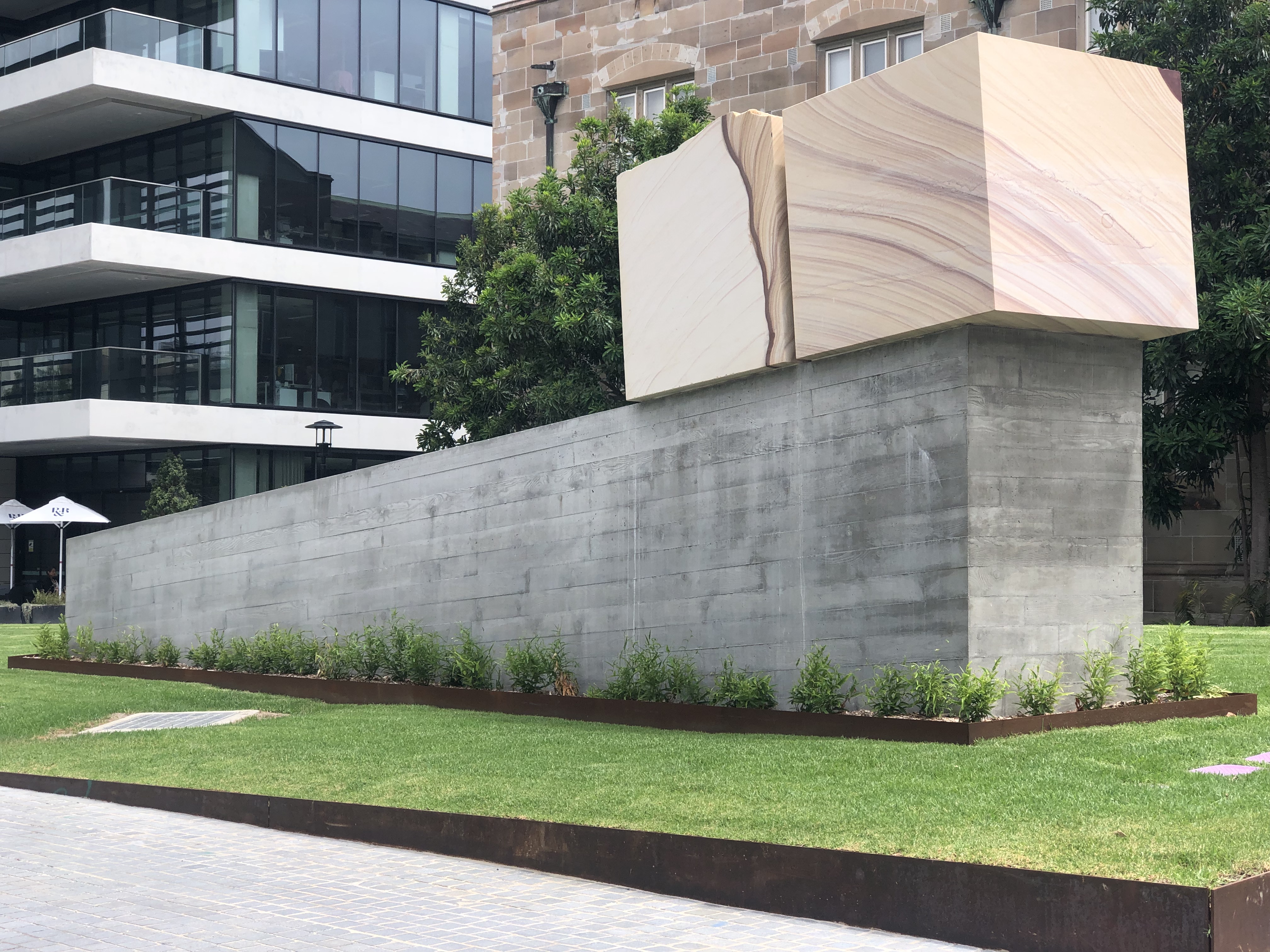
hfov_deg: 33.8
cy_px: 476
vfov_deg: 25.7
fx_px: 2091
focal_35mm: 57
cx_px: 635
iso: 20
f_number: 2.8
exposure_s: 1/615
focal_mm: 6.6
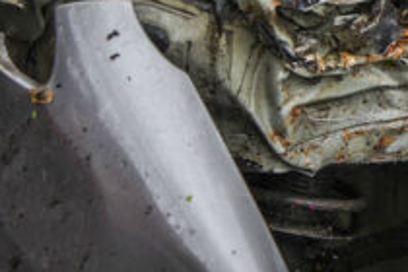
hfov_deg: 12.8
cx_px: 633
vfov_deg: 9.1
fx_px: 1711
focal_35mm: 151
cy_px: 145
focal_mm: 31
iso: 125
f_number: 2.8
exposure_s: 1/500
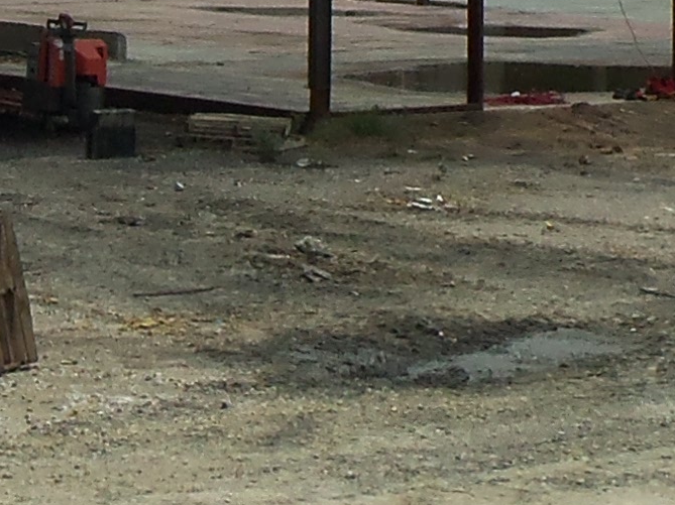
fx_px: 3625
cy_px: -297
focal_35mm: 186
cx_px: 112
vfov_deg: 7.8
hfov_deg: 10.6
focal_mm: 5.2
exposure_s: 1/250
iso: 80
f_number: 8.6
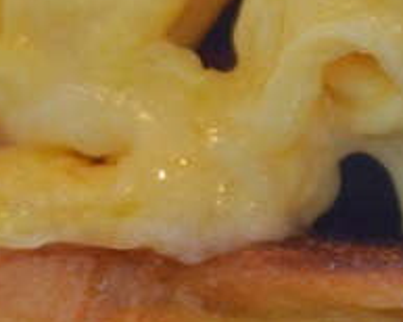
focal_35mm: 251
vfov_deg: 6.1
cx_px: 662
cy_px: -87
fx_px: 2995
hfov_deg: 7.5
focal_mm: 35
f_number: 2.5
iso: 800
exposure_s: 1/80
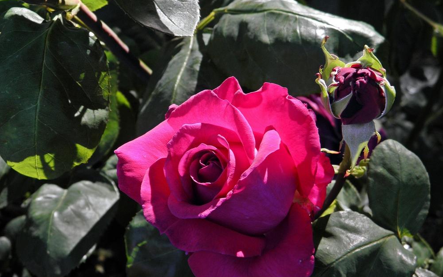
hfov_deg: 24.4
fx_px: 1026
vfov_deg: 15.4
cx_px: 222
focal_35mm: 85
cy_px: 158
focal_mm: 14.3
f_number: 4.4
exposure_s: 1/160
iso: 100
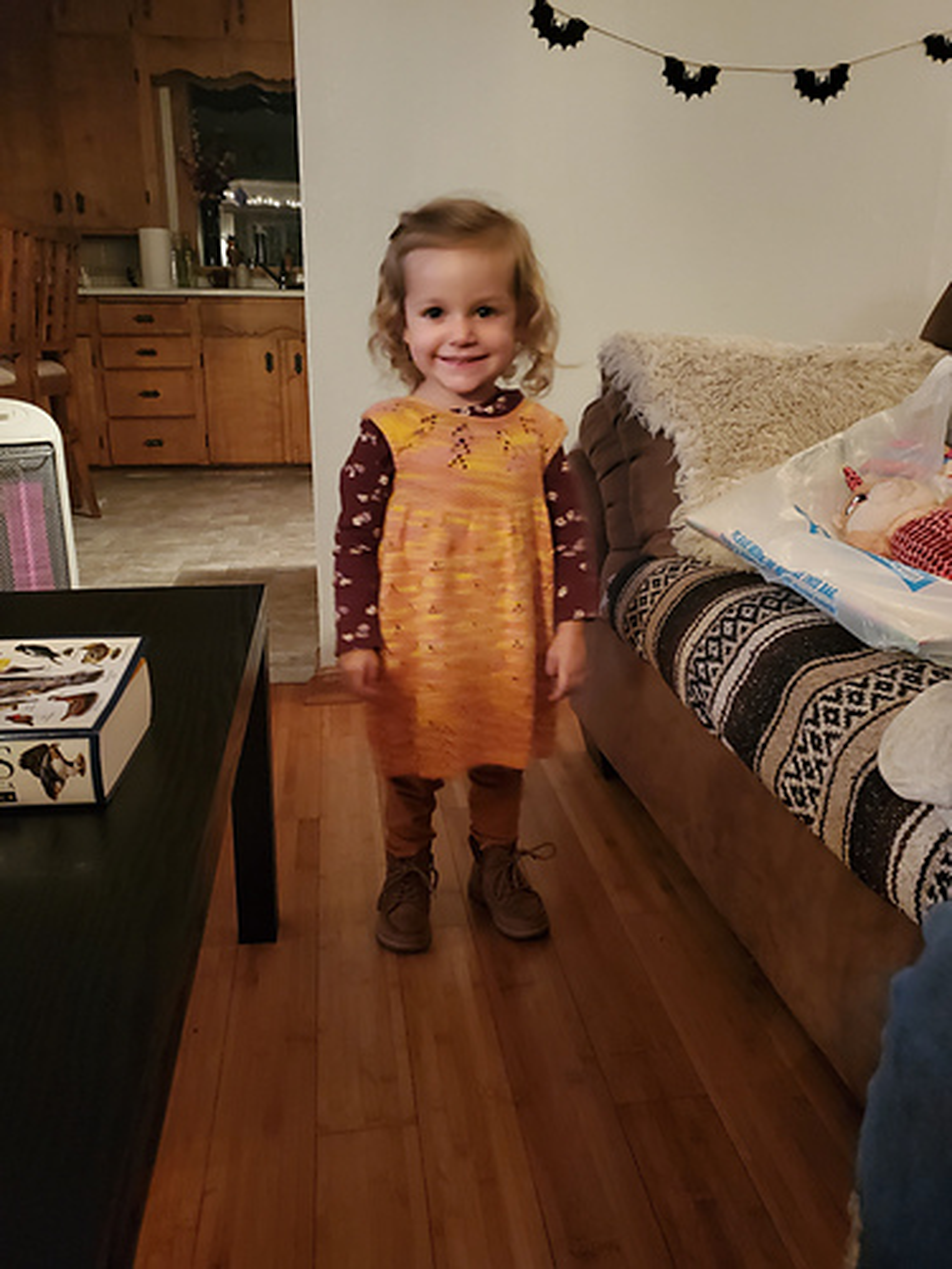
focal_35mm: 26
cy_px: 634
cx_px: 476
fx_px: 953
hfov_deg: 53.1
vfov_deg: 67.3
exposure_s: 1/13
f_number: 1.5
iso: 500
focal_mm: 4.3
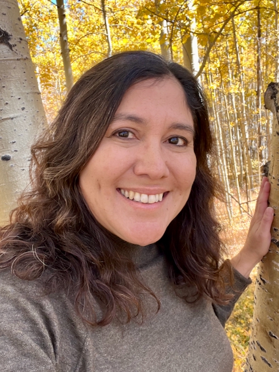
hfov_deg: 46.9
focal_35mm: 30
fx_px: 322
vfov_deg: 59.9
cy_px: 186
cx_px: 140
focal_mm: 2.71
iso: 50
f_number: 2.2
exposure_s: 1/121
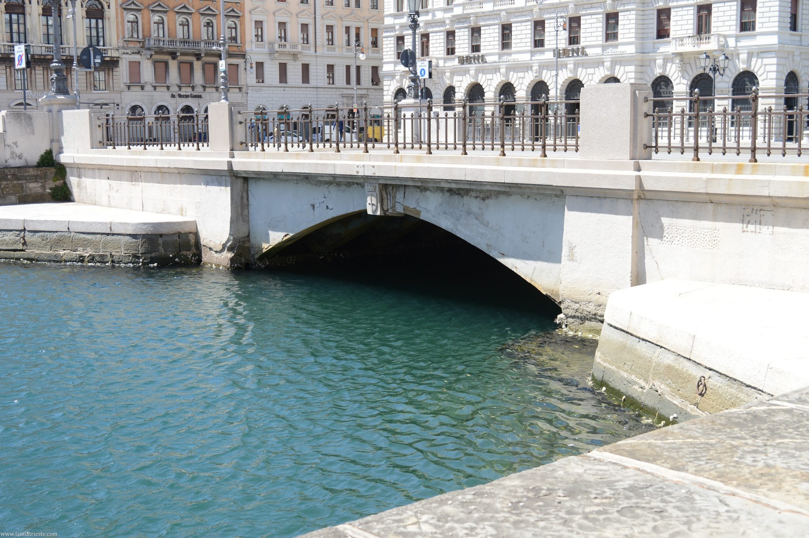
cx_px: 404
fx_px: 1044
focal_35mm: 46
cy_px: 269
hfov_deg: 42.4
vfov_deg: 28.9
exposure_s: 1/200
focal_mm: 31
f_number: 7.1
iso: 100
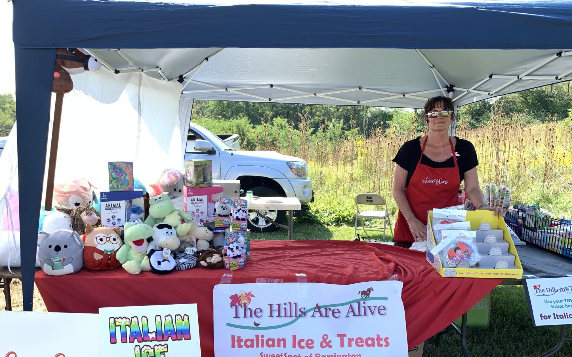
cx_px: 290
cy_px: 214
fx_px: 436
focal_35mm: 28
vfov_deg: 44.3
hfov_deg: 66.5
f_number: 1.8
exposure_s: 1/399
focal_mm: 4.25
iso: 25
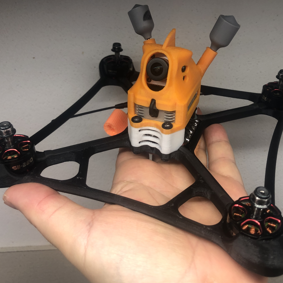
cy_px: 132
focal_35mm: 37
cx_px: 164
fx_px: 342
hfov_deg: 44.8
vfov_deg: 44.9
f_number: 1.8
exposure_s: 1/20
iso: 32
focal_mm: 3.99
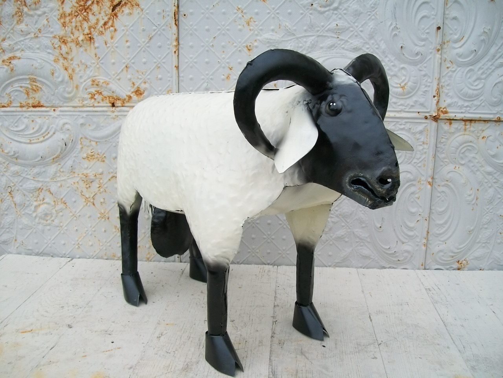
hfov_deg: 51.4
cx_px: 252
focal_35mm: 36
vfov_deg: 39.7
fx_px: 523
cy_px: 189
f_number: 2.7
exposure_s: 1/125
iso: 80
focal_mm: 6
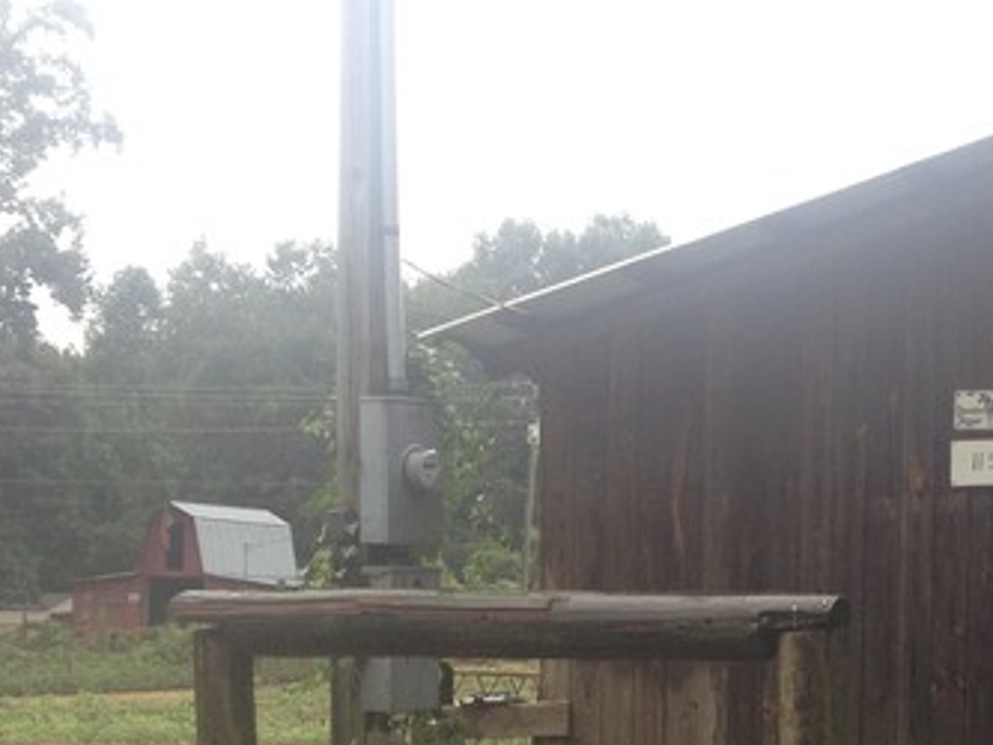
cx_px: 1124
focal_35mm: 84
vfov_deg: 17.4
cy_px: 632
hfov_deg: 21.9
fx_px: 2411
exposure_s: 1/179
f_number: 2.4
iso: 50
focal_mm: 4.28
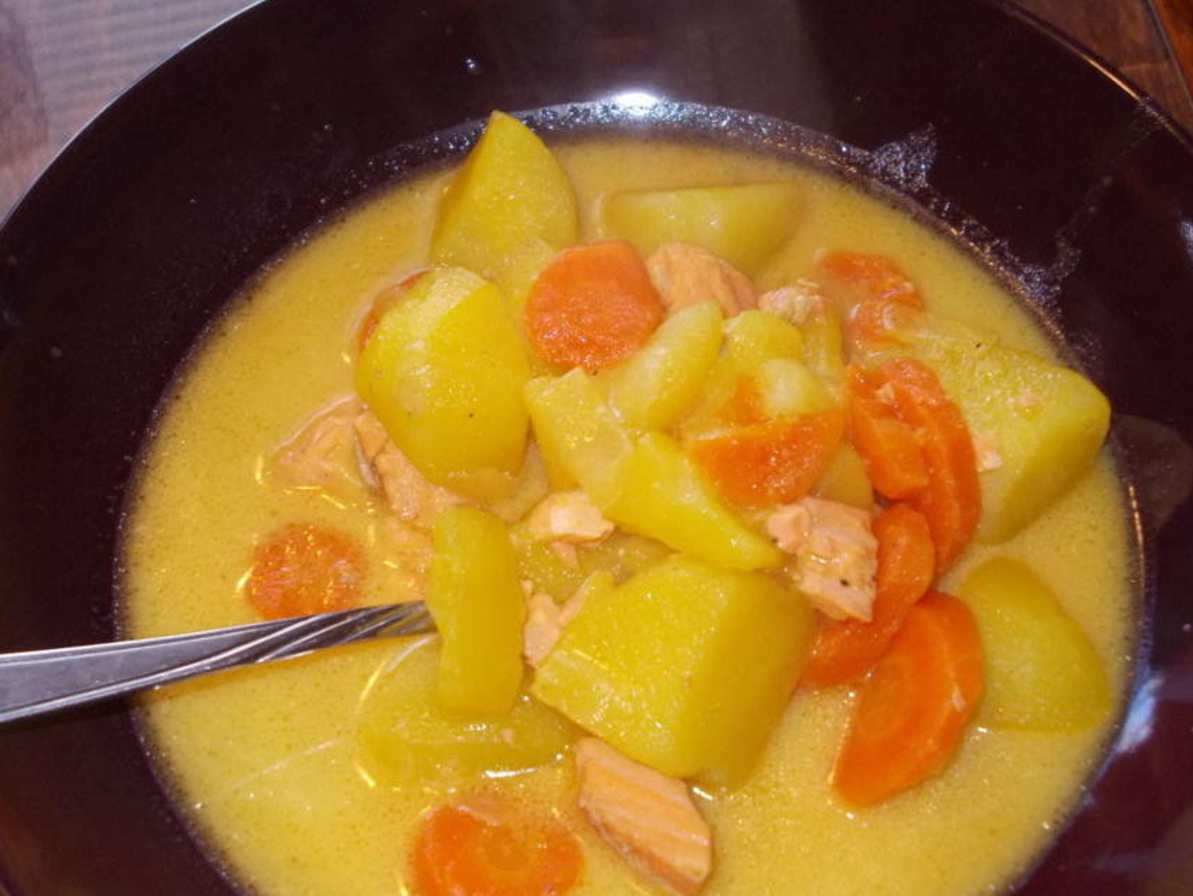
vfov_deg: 23.7
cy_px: 496
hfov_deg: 31.2
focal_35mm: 62
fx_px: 2137
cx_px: 618
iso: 200
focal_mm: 7.2
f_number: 3.6
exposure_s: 1/30
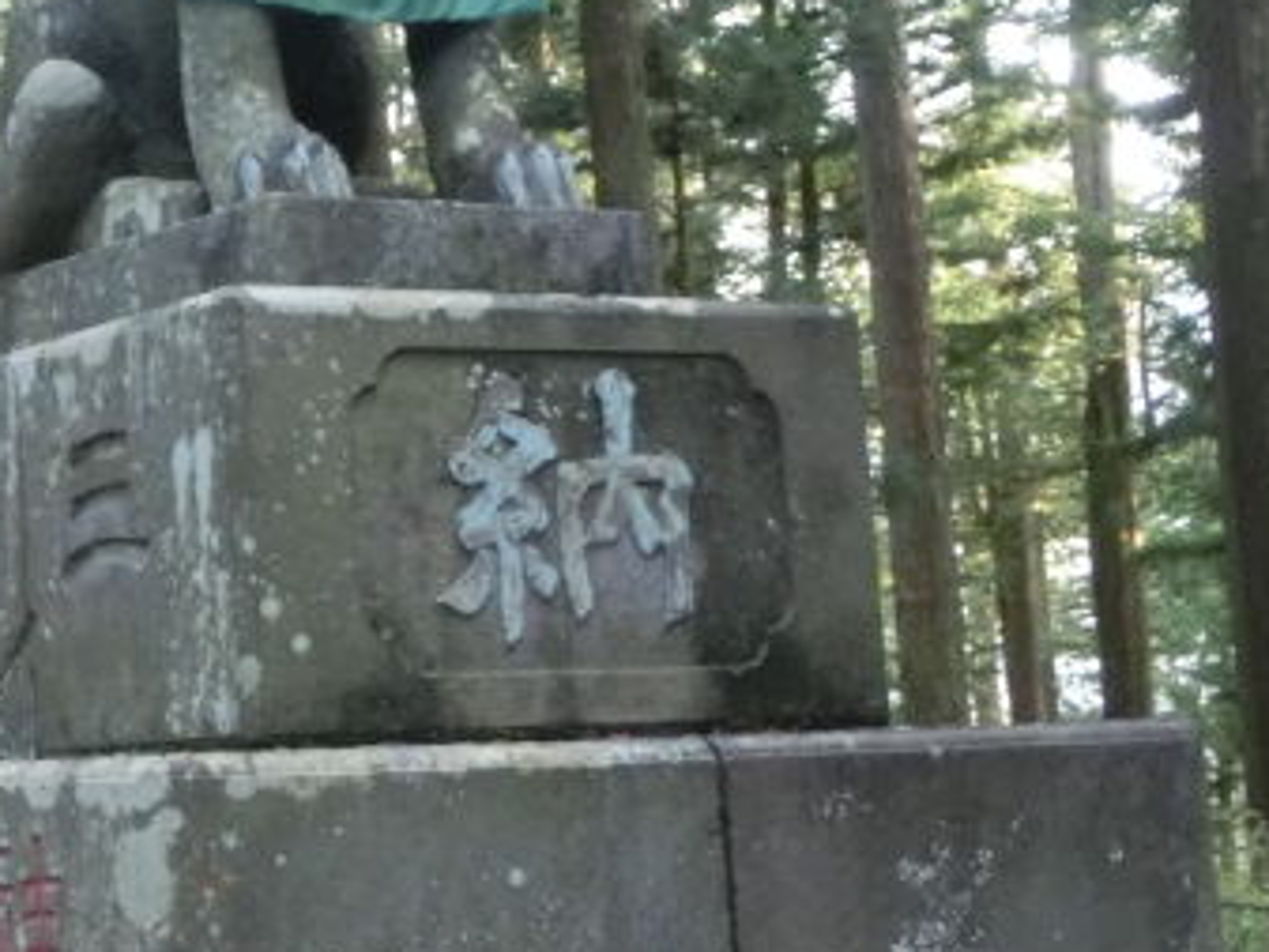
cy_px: 203
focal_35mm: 95
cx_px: 15
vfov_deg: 15.5
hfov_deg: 20.0
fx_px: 3484
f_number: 4
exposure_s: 1/40
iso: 800
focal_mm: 7.15
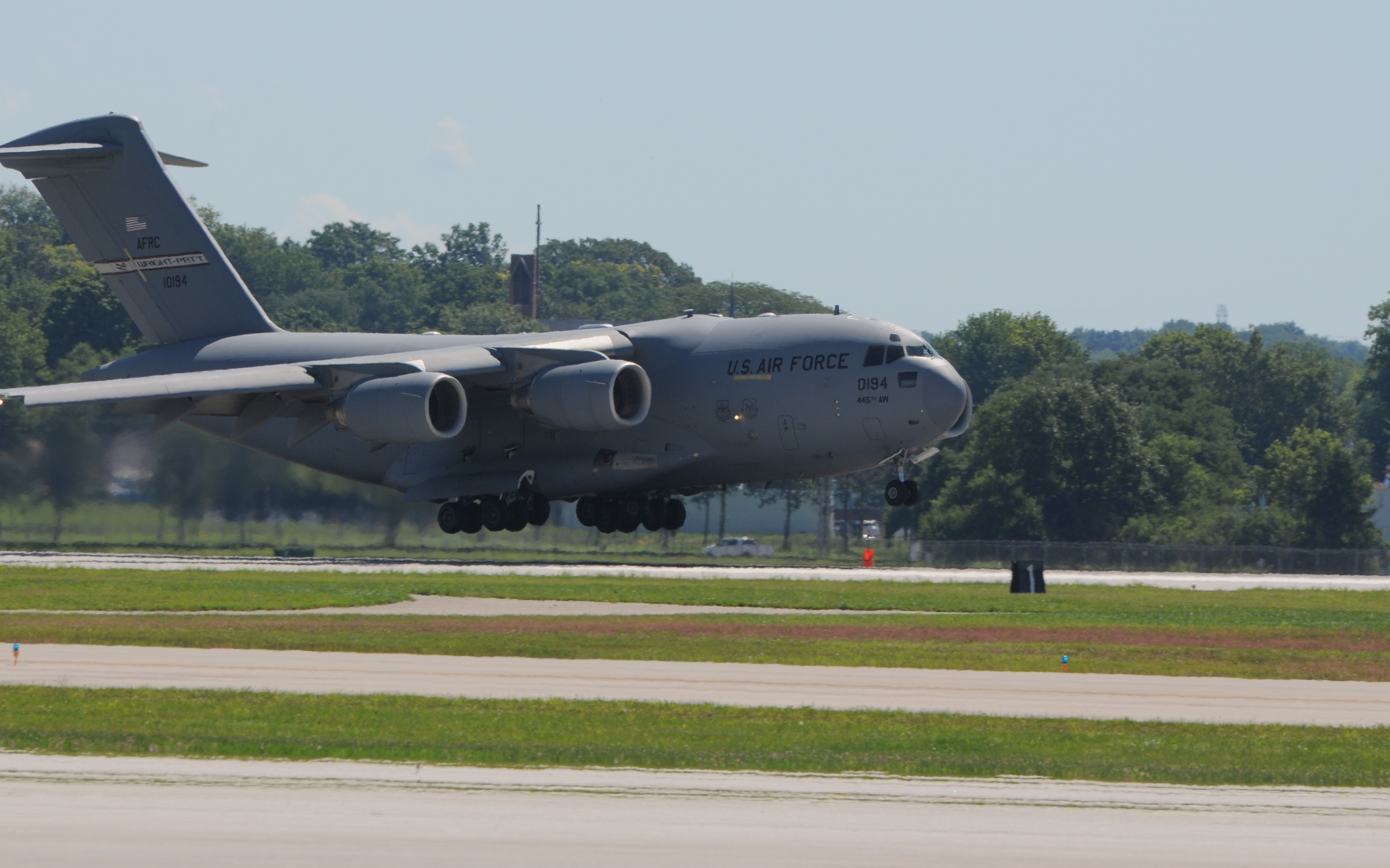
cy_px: 478
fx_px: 20343
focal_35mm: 537
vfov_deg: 2.4
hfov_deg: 3.9
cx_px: 641
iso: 200
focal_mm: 290
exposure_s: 1/500
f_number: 11
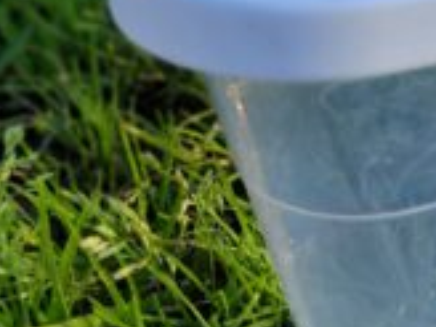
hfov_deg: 17.4
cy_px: 5
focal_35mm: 95
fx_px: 1197
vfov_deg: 15.3
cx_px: 747
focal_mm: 5.4
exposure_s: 1/522
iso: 40
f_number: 1.8
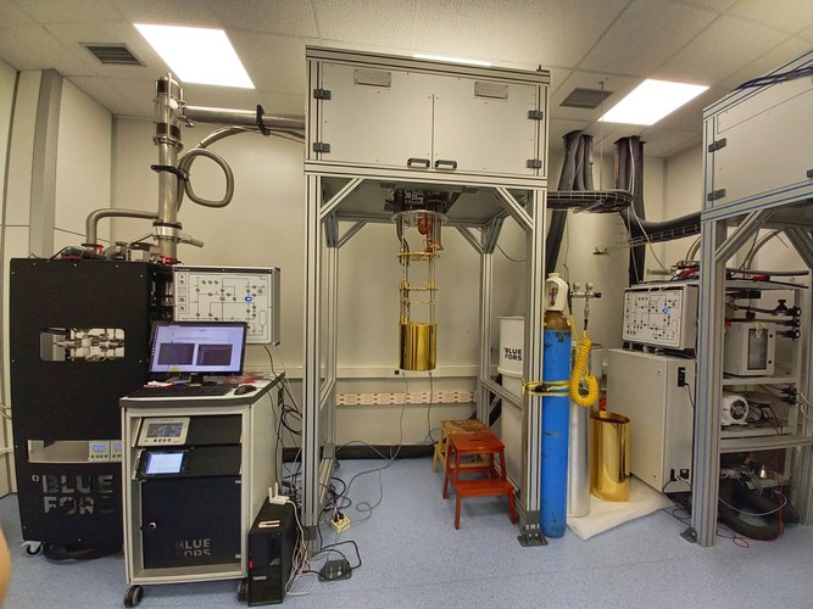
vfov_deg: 89.9
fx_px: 305
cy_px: 304
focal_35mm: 13
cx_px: 406
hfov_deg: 106.2
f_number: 2.2
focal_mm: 1.42
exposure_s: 1/50
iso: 100
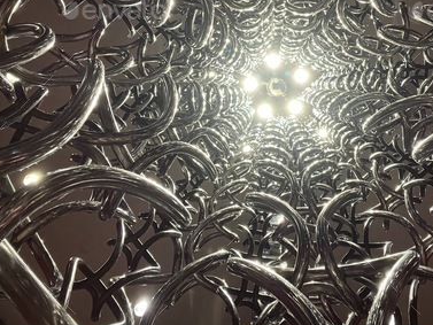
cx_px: 284
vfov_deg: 38.9
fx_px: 450
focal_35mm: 36
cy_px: 94
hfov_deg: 50.5
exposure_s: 1/60
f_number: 2.2
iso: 200
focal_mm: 2.71
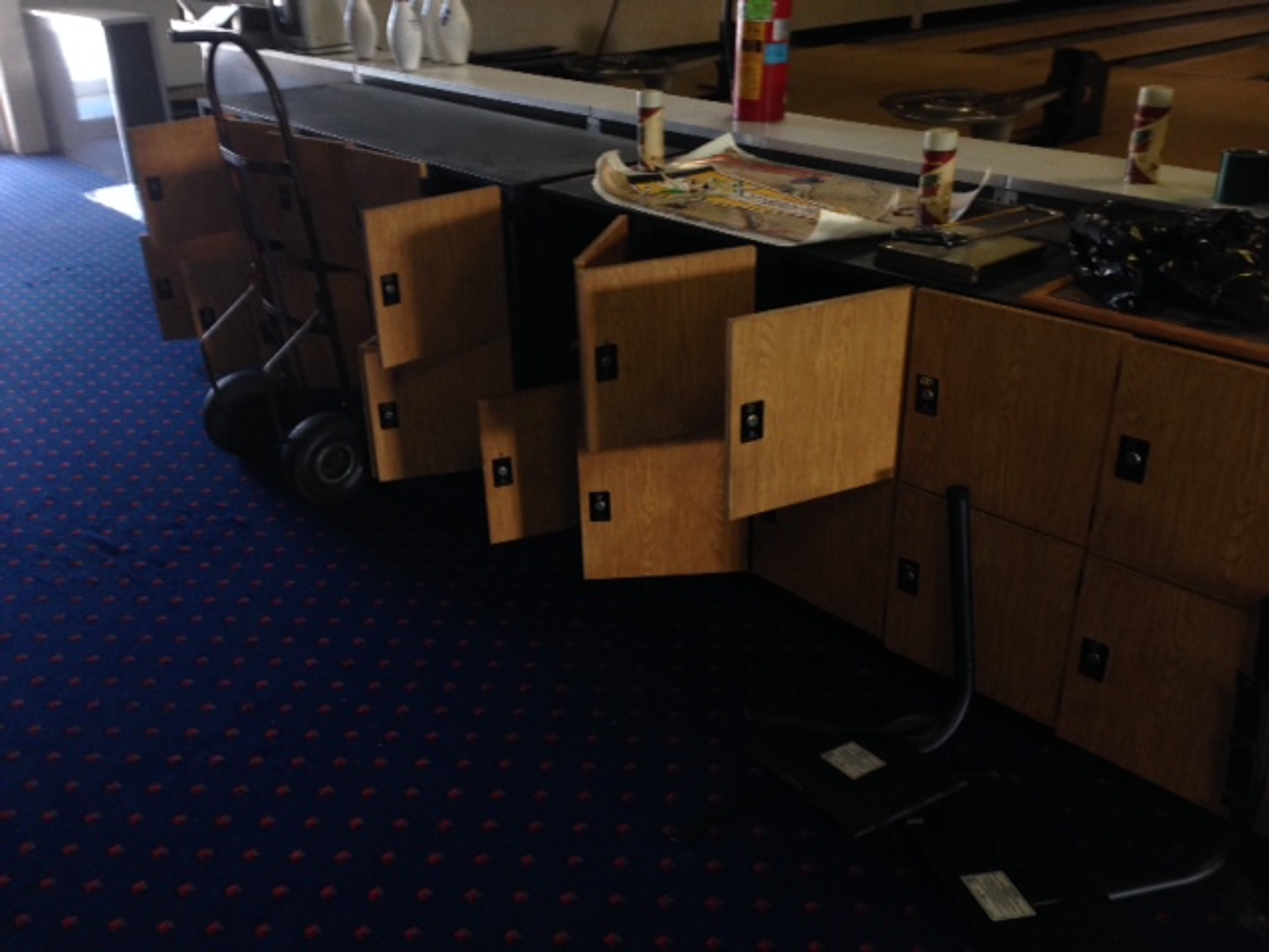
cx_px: 634
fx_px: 1210
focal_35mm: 33
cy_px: 476
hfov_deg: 55.4
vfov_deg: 42.9
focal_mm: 4.12
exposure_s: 1/20
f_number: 2.4
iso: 100
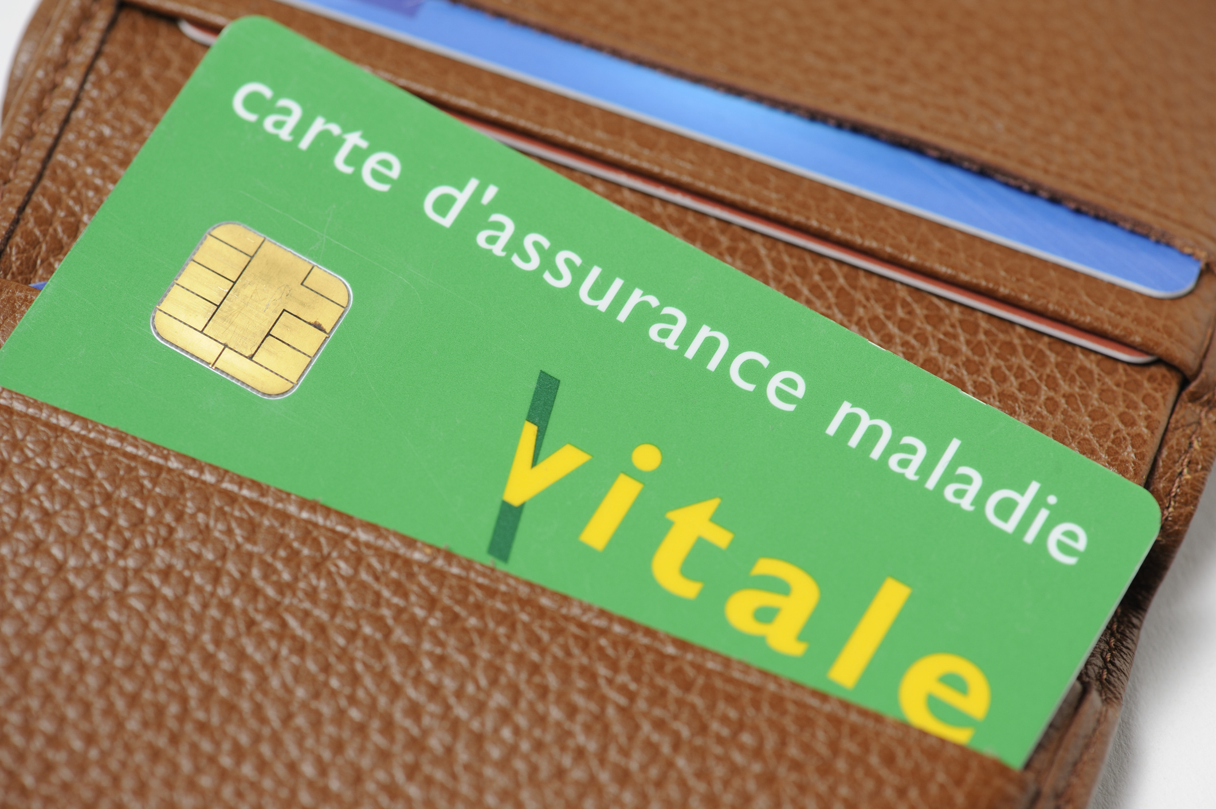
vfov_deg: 13.0
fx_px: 3544
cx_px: 608
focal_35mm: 105
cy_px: 404
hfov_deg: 19.5
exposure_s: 1/200
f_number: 8
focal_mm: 105
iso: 200
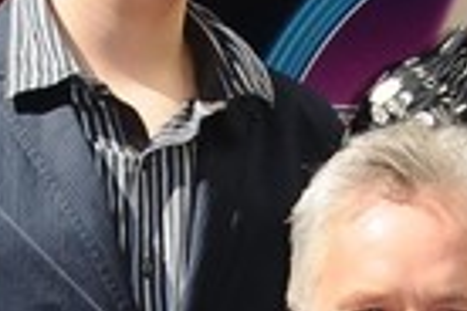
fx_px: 7225
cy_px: 544
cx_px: 328
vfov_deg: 2.5
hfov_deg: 3.7
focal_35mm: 557
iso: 250
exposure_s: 1/250
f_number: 11
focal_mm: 50
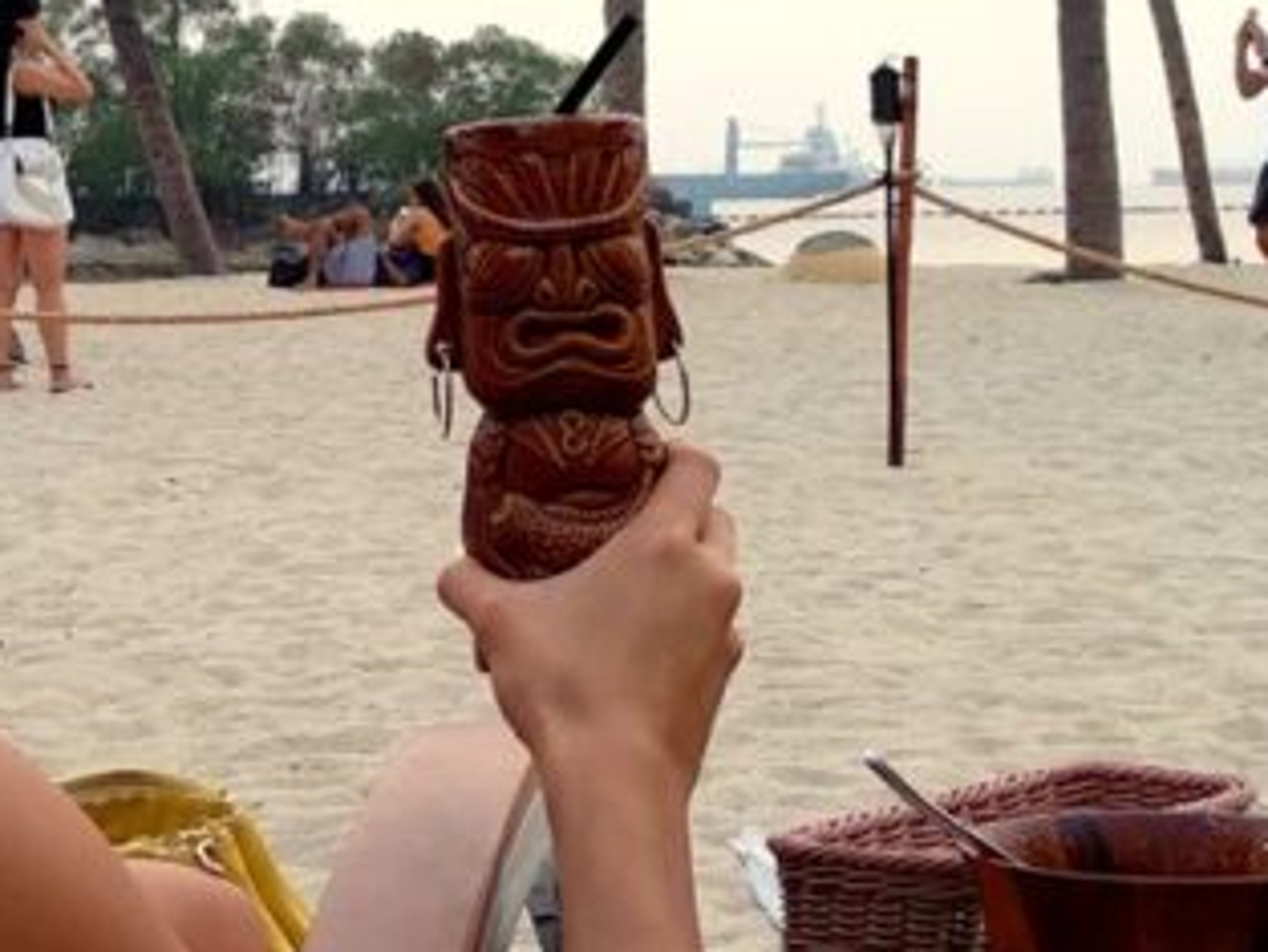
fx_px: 3115
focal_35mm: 85
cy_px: 251
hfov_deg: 22.9
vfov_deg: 17.3
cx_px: 369
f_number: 2.2
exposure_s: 1/50
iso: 200
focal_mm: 3.83
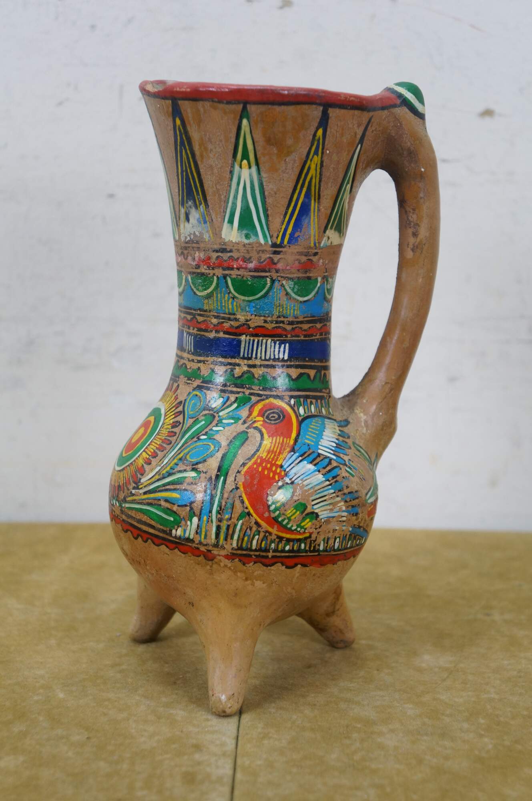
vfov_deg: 29.9
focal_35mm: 68
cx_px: 266
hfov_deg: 20.1
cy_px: 400
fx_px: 1500
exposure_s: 1/80
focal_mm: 45
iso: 640
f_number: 5
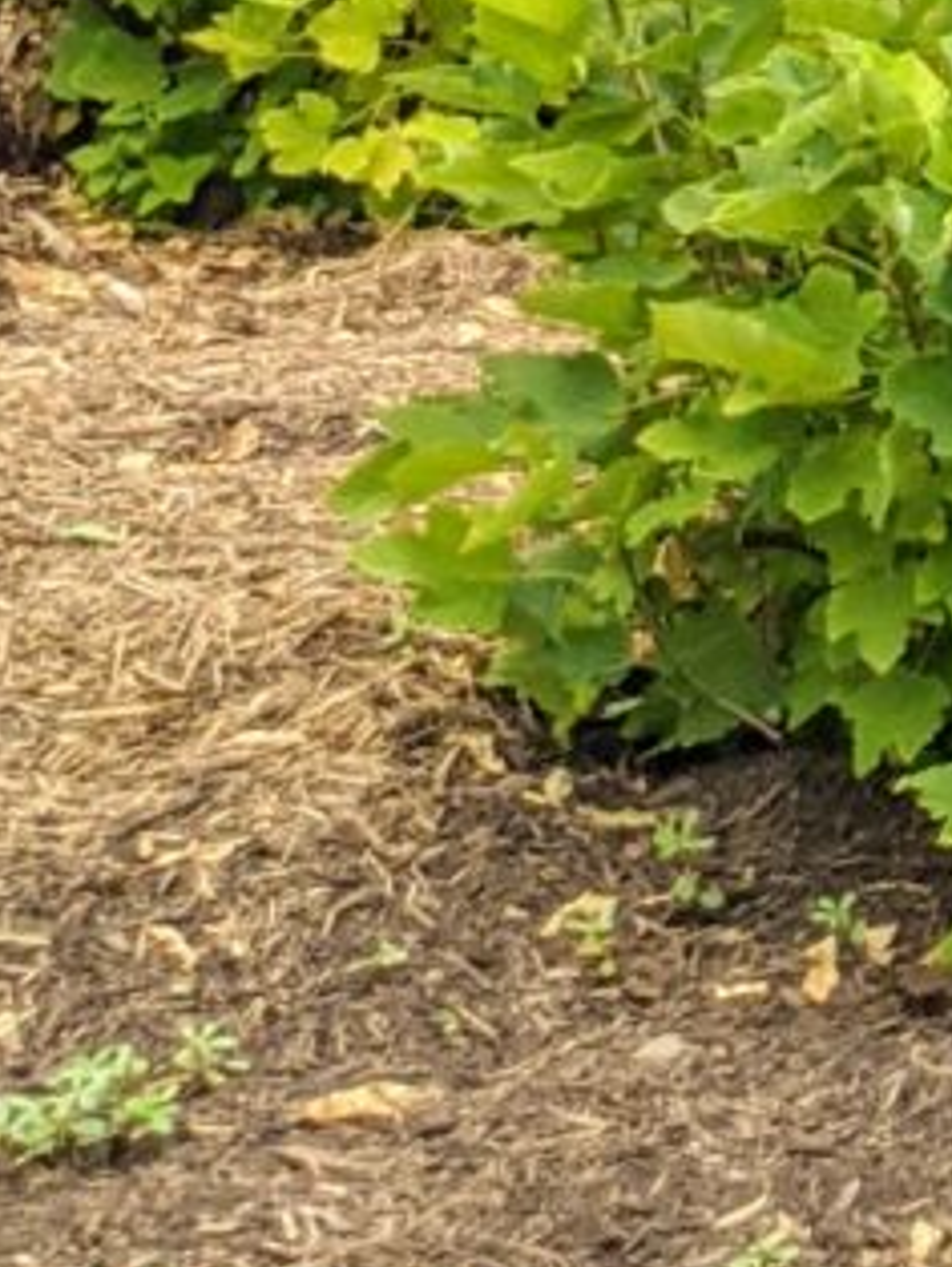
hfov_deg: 7.7
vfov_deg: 9.3
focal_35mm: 176
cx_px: 2541
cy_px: -2288
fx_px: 6445
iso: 39
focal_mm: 4.38
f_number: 1.73
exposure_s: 1/1675
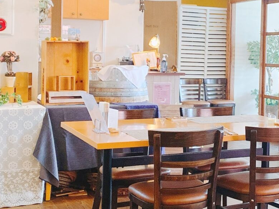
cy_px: 61
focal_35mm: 68
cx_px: 229
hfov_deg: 27.9
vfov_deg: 21.5
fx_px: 548
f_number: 1.8
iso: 320
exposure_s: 1/60
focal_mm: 4.25
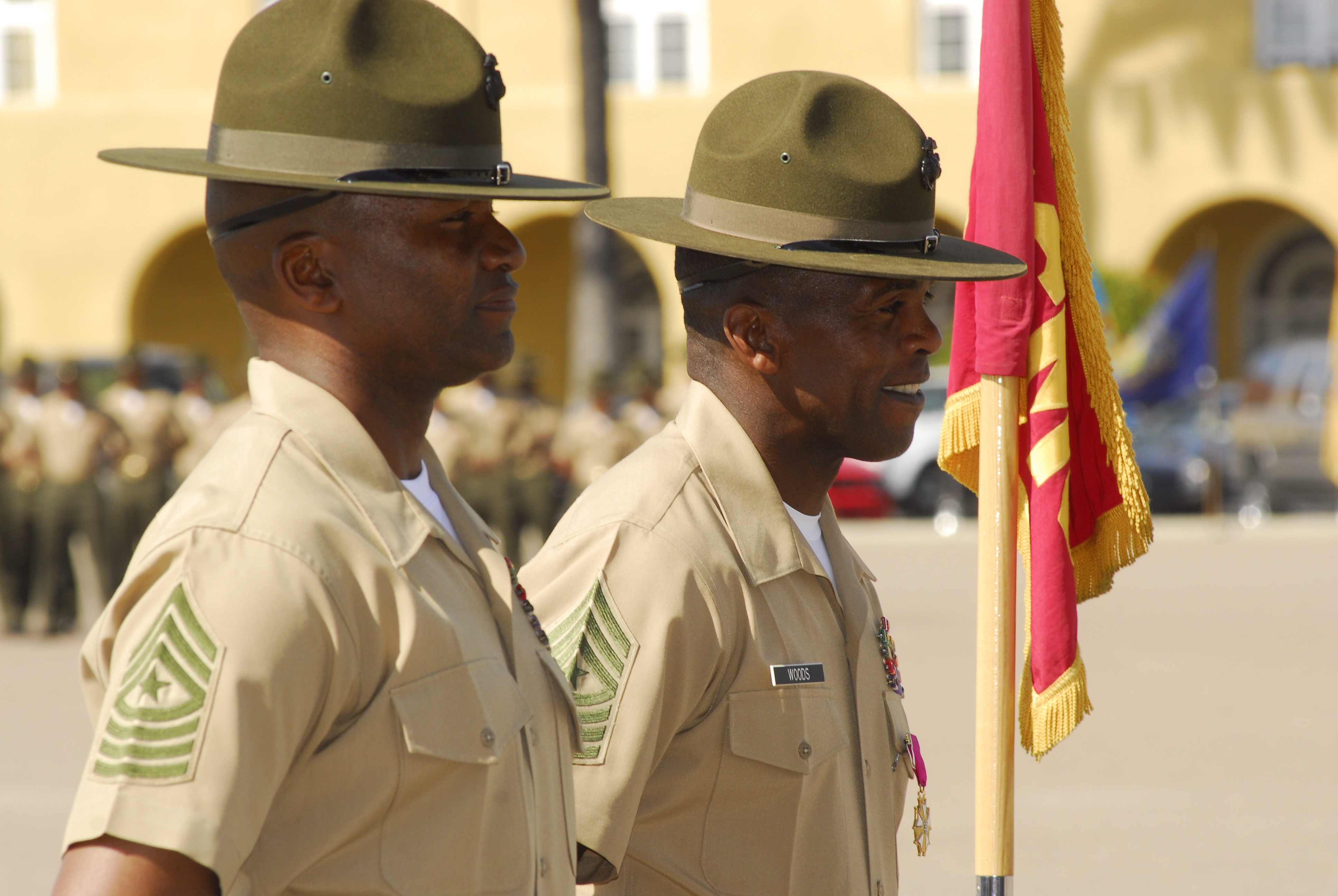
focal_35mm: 300
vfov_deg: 4.6
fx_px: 11163
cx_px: 669
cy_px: 448
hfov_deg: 6.9
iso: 250
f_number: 9
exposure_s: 1/250
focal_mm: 200
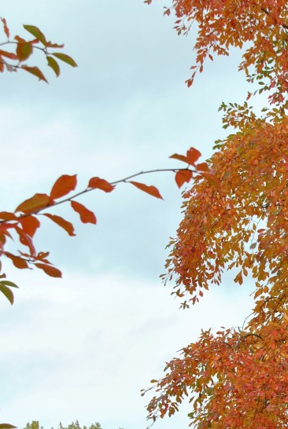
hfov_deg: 10.5
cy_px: 280
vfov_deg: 15.9
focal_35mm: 128
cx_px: 339
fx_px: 1536
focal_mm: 29
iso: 200
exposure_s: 1/250
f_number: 8
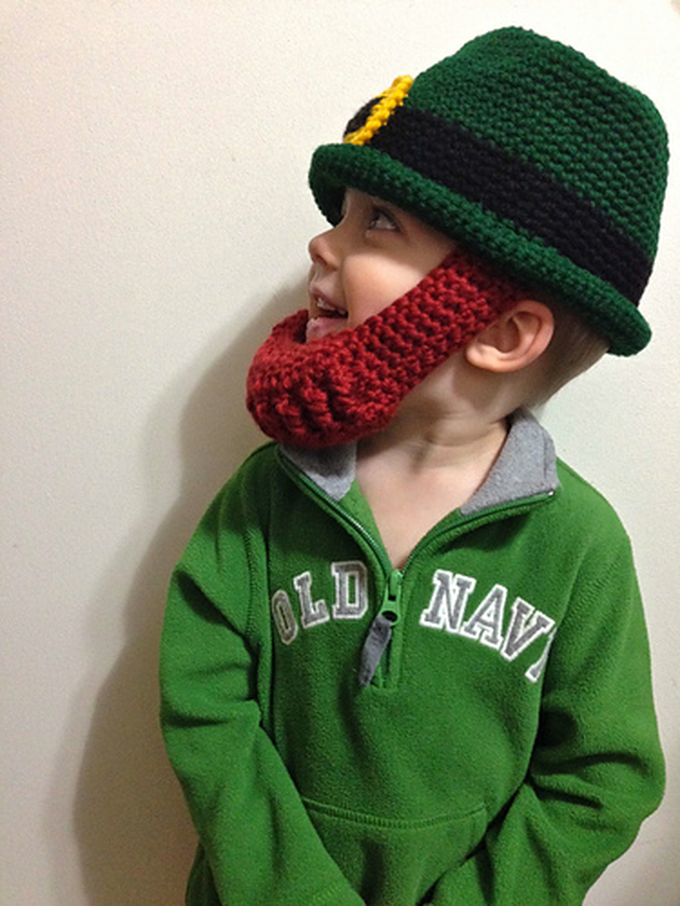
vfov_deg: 55.4
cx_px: 340
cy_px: 453
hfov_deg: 42.9
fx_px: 864
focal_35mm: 33
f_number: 2.4
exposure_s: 1/15
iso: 400
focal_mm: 4.12
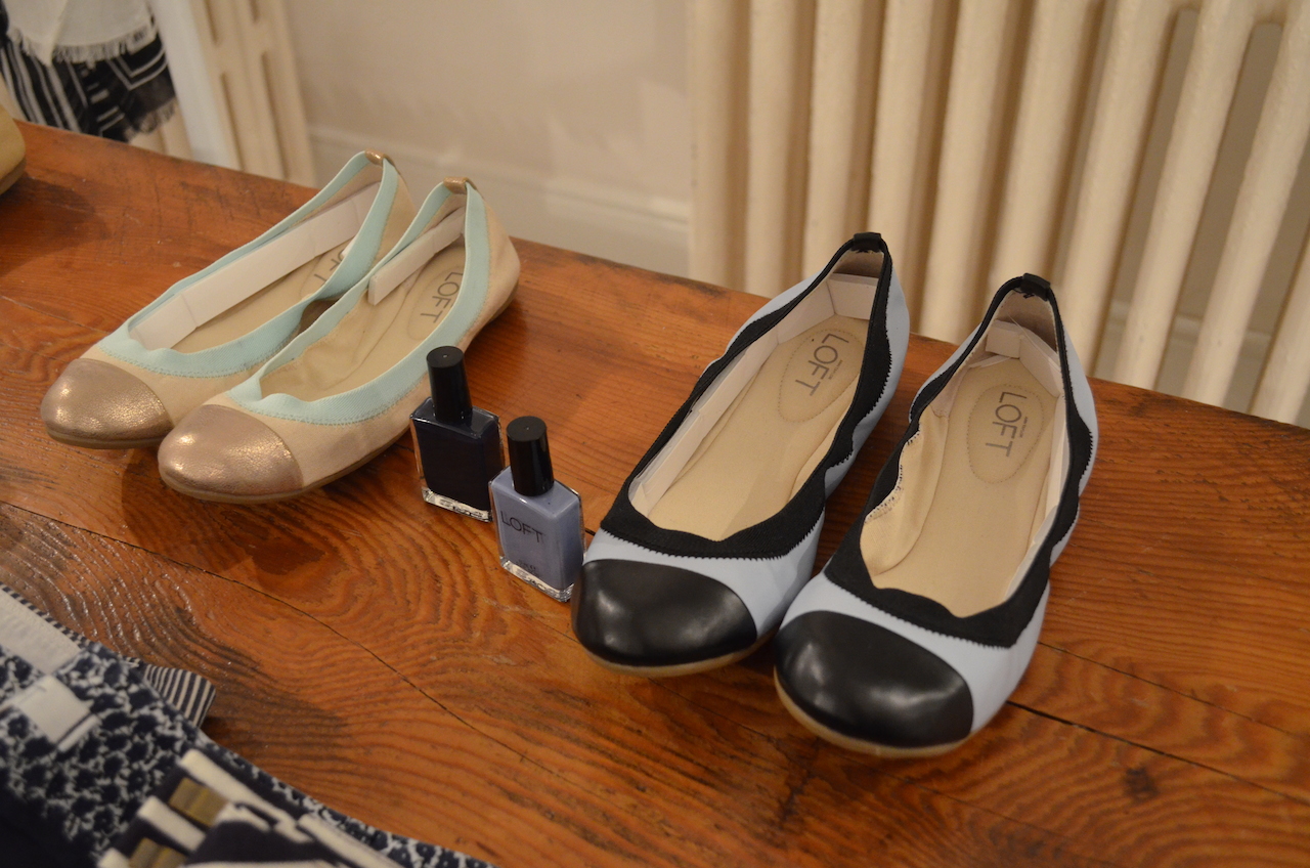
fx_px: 1307
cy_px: 434
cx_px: 655
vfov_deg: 36.7
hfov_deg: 53.2
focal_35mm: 36
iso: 2200
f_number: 4
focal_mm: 24
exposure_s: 1/30
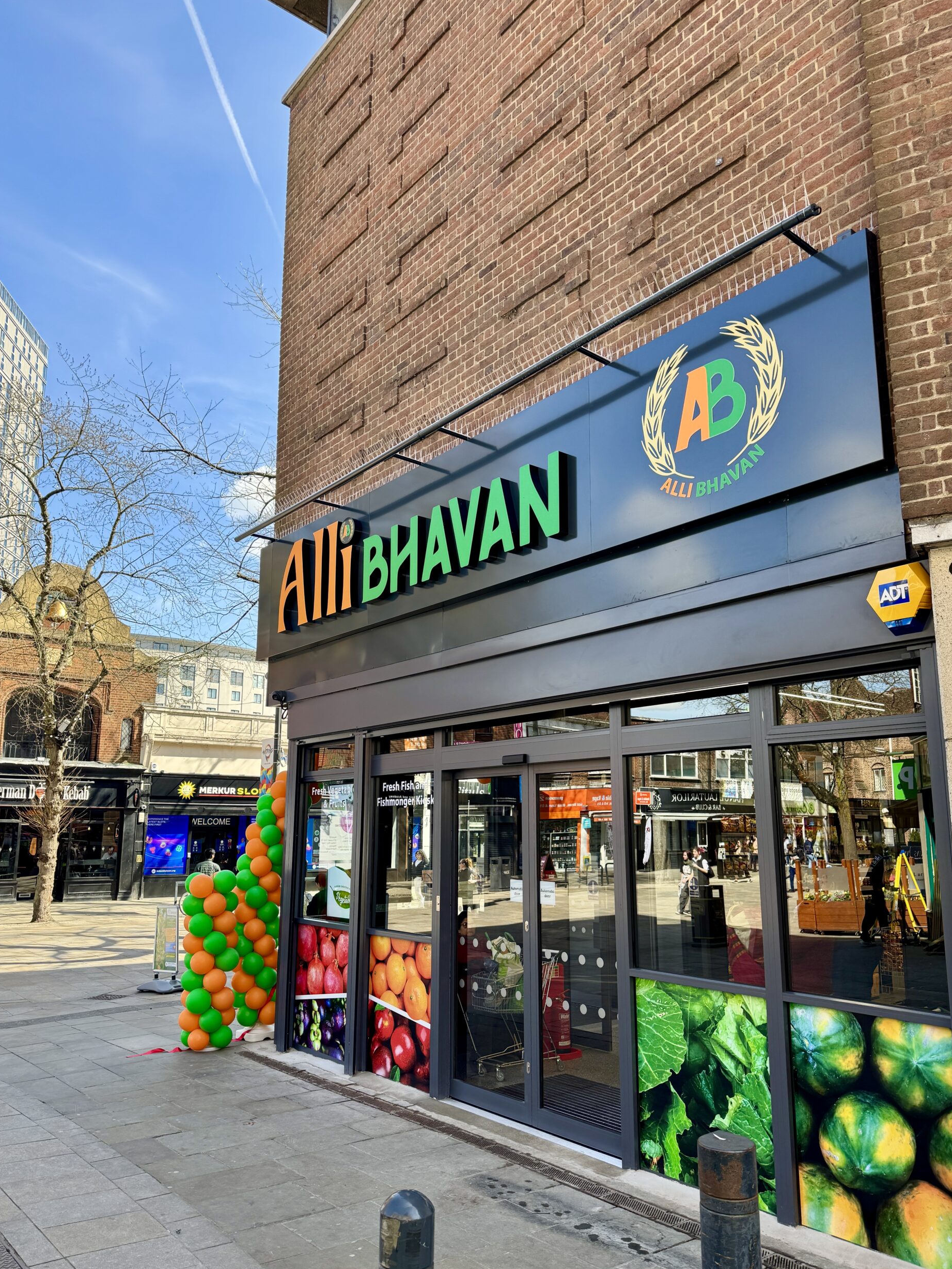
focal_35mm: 25
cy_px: 660
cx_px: 475
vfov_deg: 69.4
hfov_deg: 54.9
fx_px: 917
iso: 80
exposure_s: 1/693
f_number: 1.78
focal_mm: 6.76
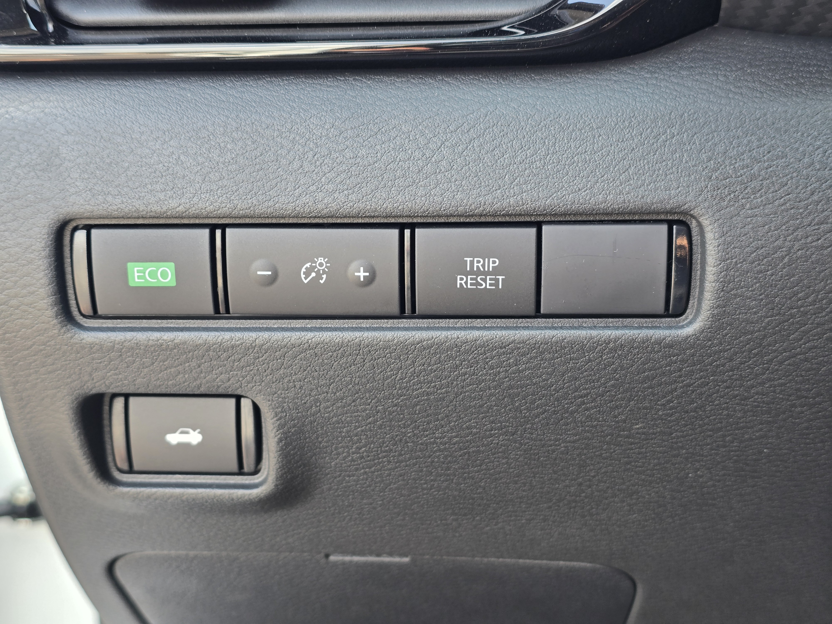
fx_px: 553
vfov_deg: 58.9
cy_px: 312
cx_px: 416
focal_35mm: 23
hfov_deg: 73.9
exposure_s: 1/60
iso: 25
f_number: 1.7
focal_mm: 6.3
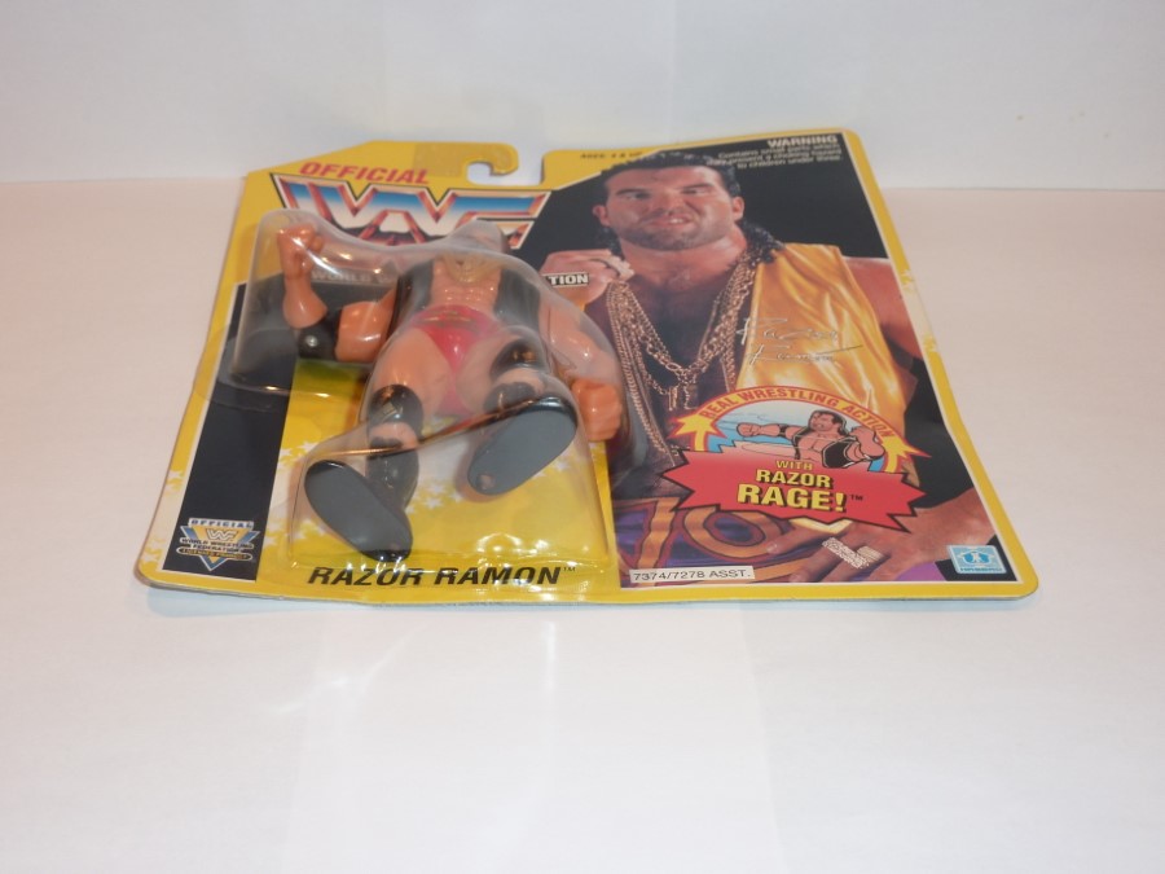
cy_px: 437
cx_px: 582
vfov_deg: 28.0
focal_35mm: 52
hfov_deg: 36.8
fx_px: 1750
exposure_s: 1/30
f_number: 3.8
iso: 100
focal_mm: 8.5
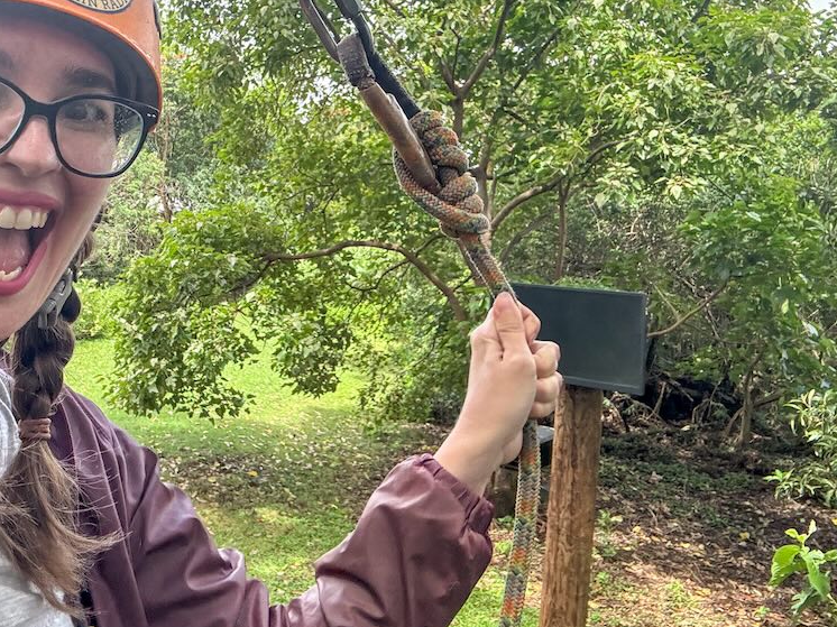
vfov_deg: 37.9
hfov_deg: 49.2
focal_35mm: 37
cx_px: 272
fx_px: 894
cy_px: 179
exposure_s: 1/160
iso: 40
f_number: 1.9
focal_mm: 2.69
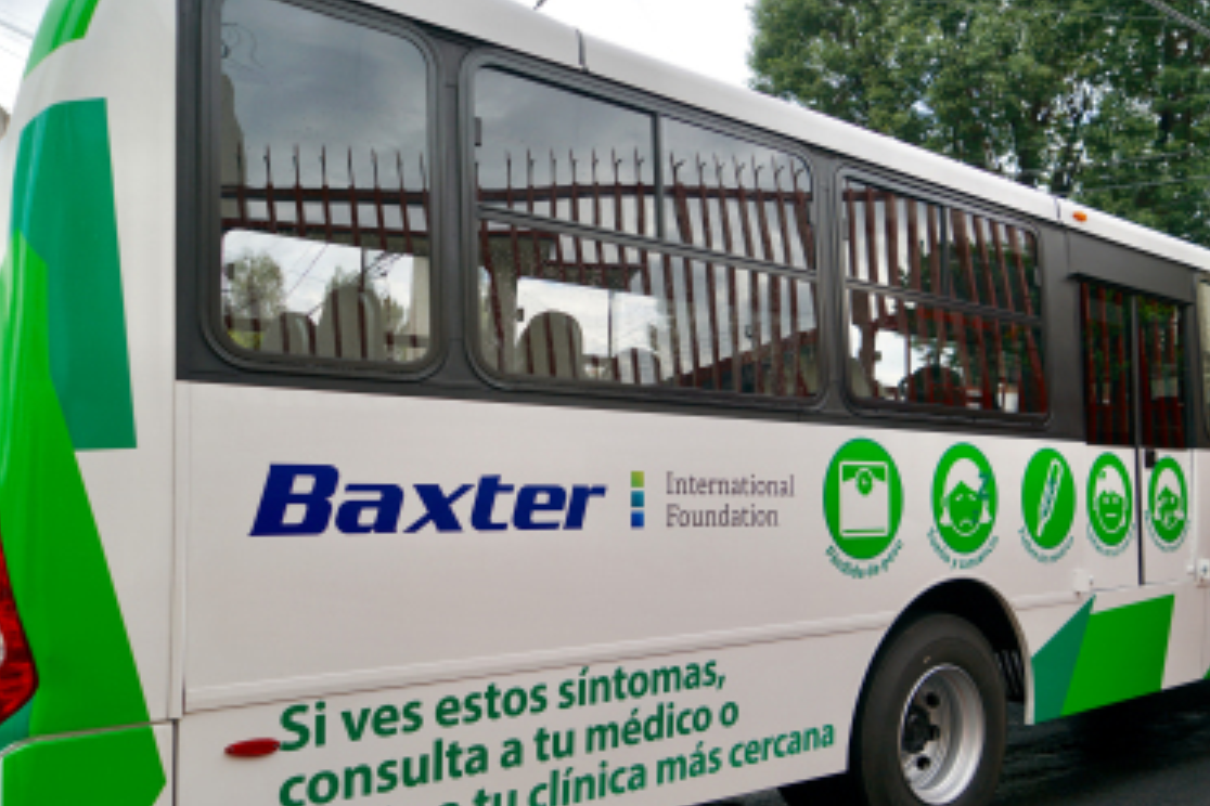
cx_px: 712
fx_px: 1042
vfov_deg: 42.2
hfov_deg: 59.9
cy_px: 462
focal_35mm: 31
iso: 100
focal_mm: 24
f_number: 4
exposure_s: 1/250
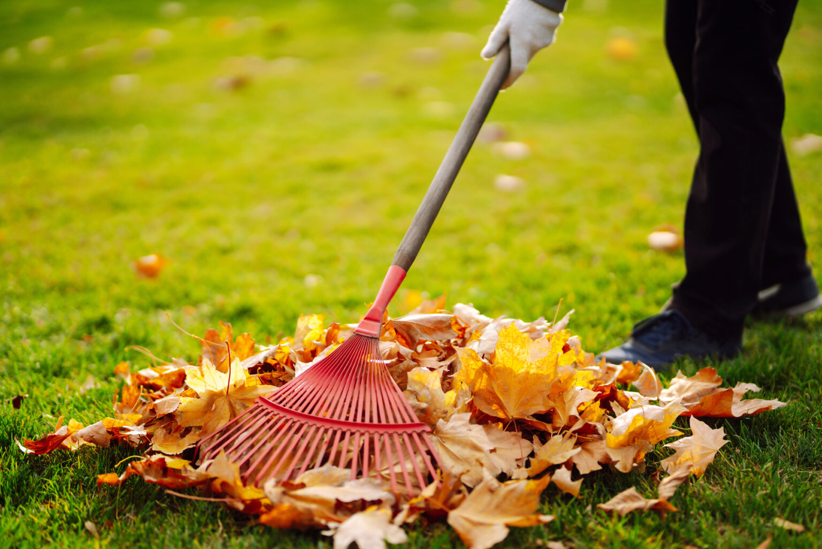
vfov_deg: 16.1
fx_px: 1941
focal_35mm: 85
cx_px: 411
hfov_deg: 23.9
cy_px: 274
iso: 125
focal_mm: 85
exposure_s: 1/2500
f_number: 1.4
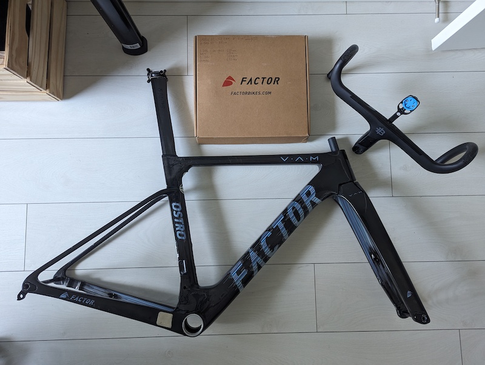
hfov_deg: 71.5
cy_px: 182
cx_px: 242
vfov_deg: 56.9
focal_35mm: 24
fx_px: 337
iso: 77
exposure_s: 1/23.8
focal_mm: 6.81
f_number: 1.85
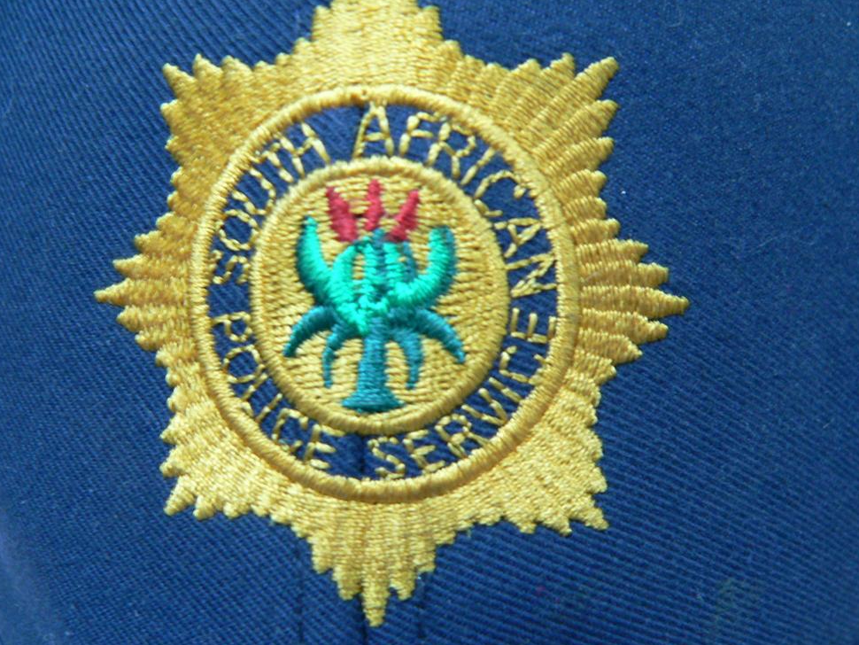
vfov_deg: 37.7
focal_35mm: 38
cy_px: 310
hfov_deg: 49.0
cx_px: 432
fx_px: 943
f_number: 2.8
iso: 200
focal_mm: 6
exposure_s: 1/4
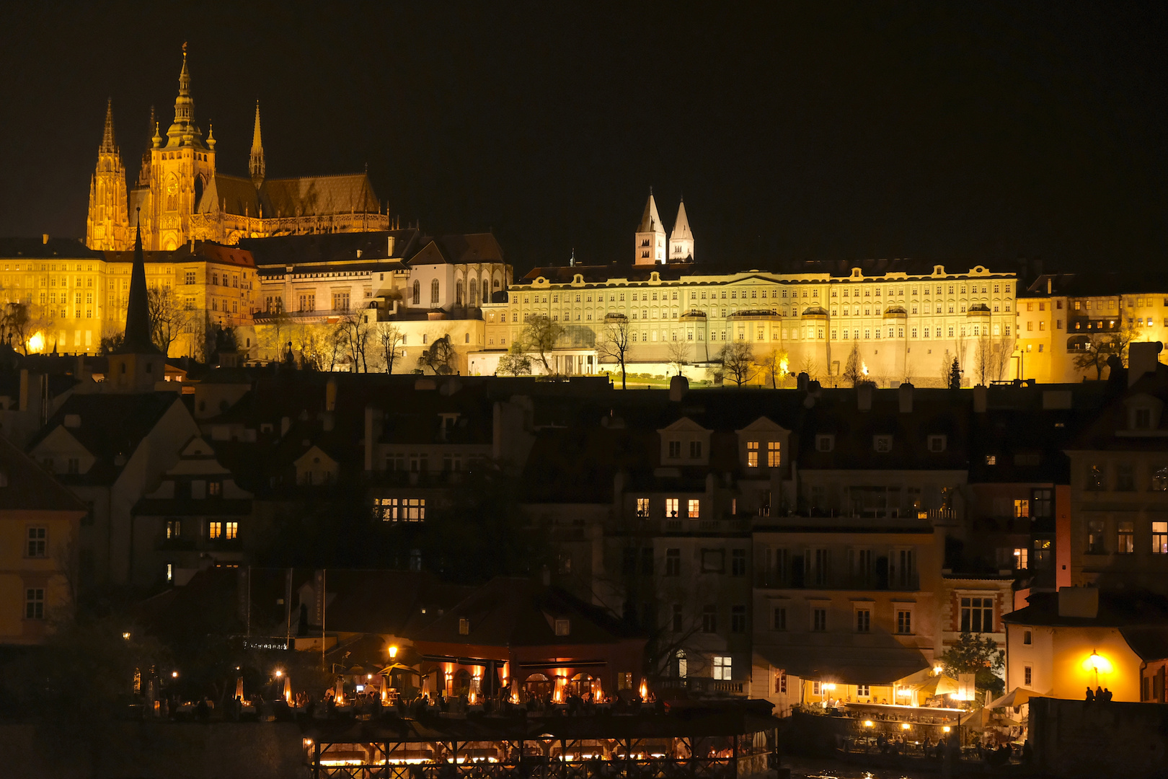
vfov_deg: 16.5
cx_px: 584
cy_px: 390
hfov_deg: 24.5
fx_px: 2693
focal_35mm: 83
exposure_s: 1/20
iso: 4000
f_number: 4.5
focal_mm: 55
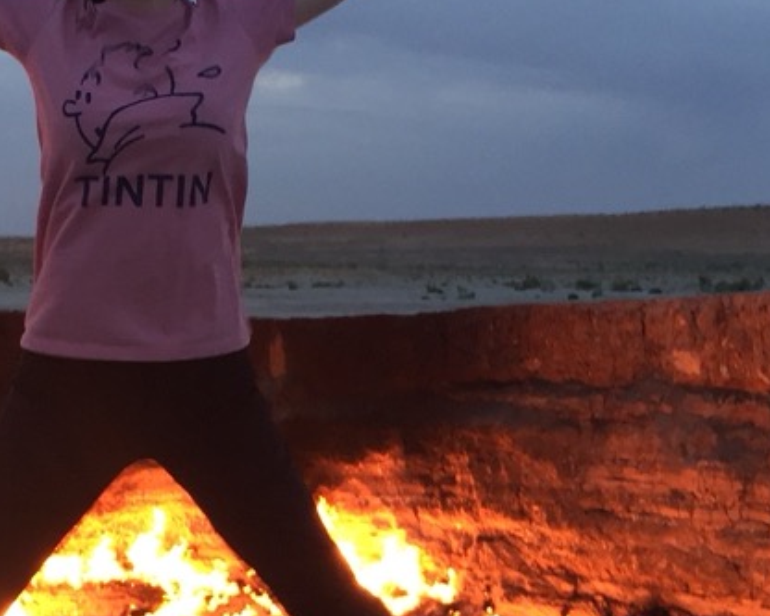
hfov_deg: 21.7
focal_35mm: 87
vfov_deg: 17.7
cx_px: 141
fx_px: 1983
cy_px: 364
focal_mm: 4.15
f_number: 2.2
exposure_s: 1/33
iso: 50
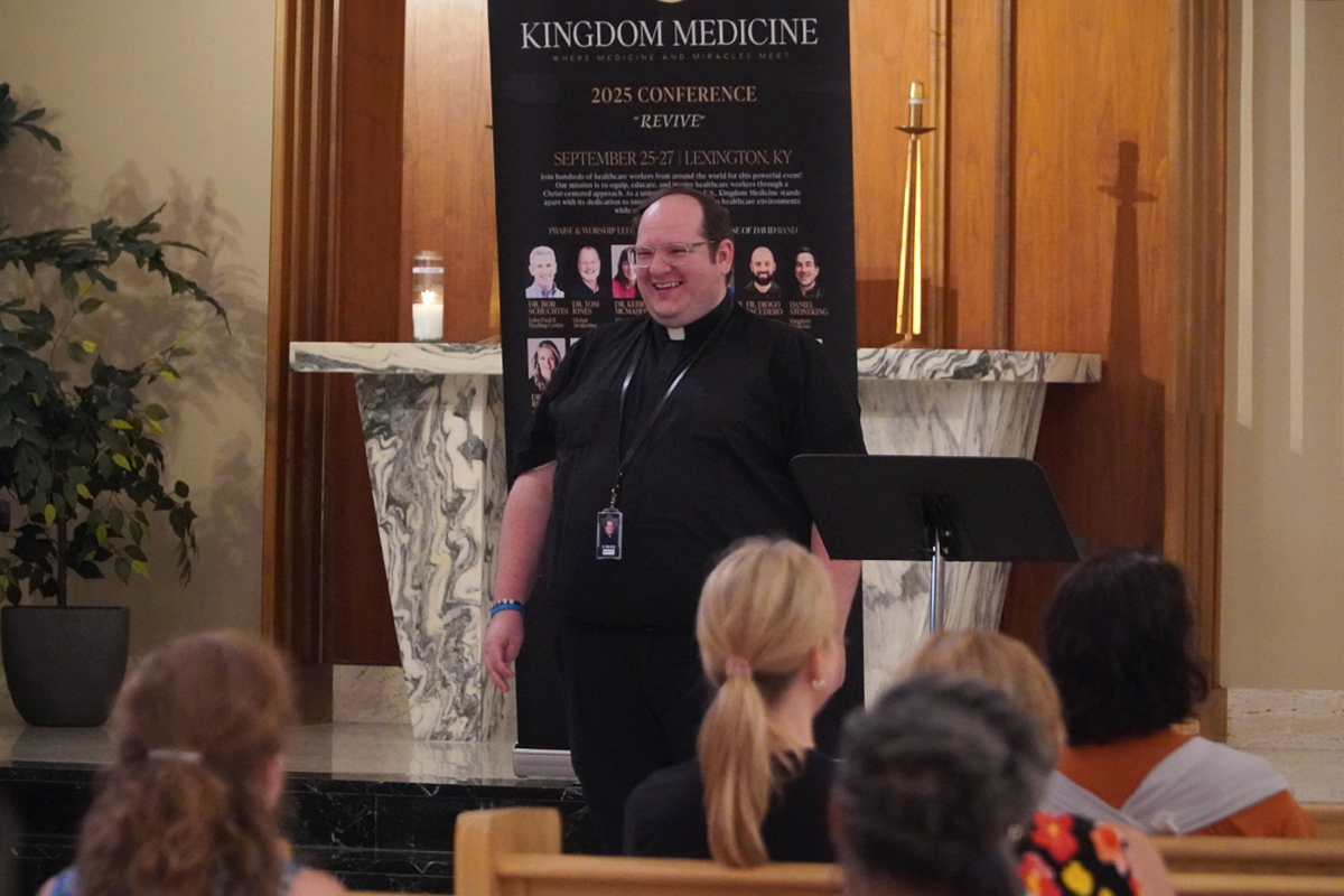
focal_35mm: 158
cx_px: 672
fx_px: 5880
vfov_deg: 8.7
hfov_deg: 13.0
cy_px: 448
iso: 6400
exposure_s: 1/80
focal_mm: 105
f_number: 4
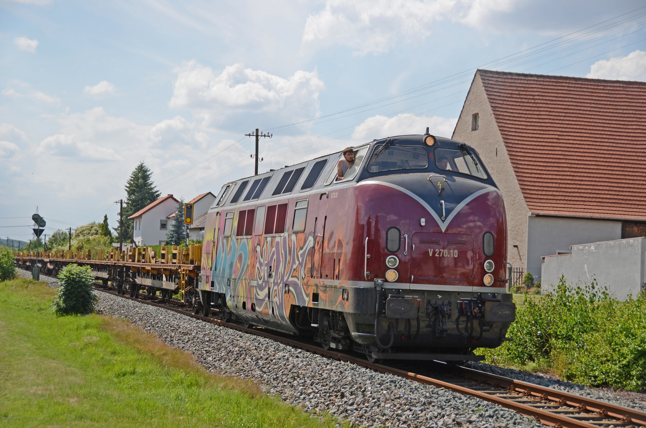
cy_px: 214
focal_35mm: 72
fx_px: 1289
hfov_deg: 28.1
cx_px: 323
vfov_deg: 18.8
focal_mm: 48
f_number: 4.5
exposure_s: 1/800
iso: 100
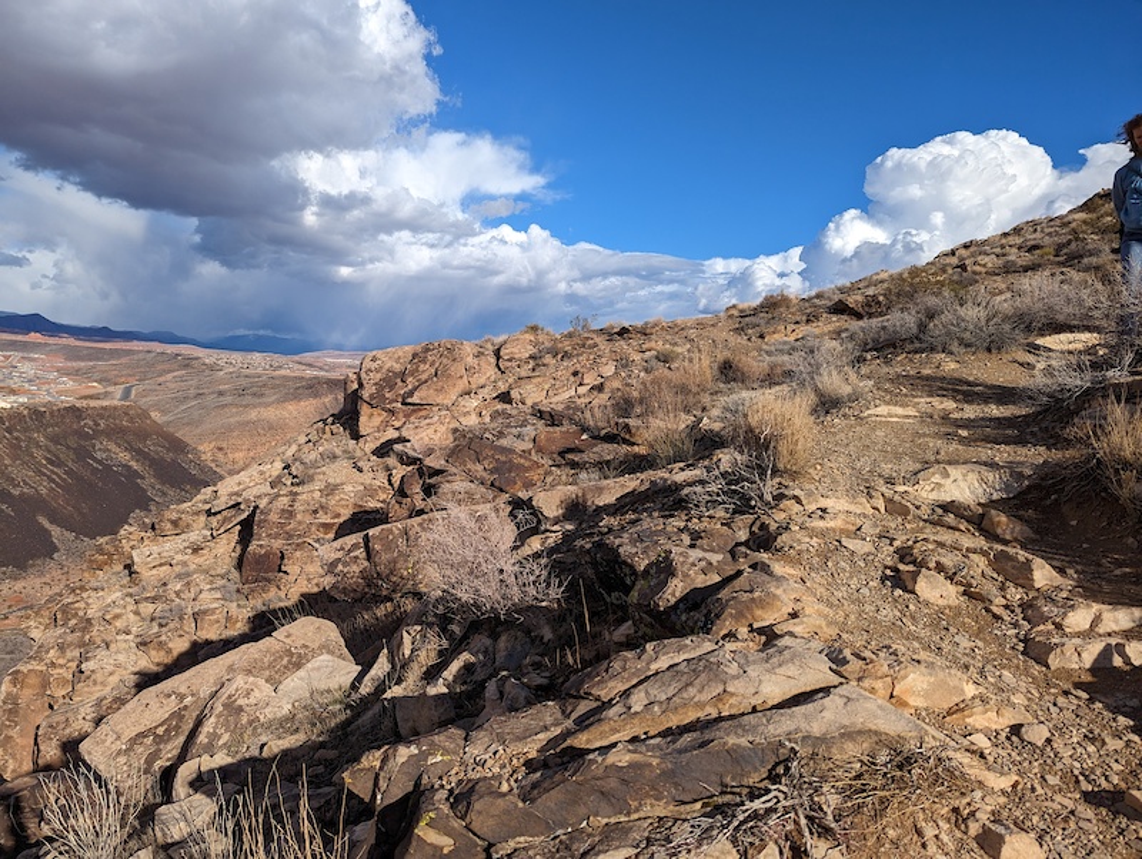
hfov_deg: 71.5
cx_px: 571
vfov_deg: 56.9
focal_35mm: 24
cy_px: 430
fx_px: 793
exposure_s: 1/3774
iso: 47
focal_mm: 6.81
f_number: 1.85
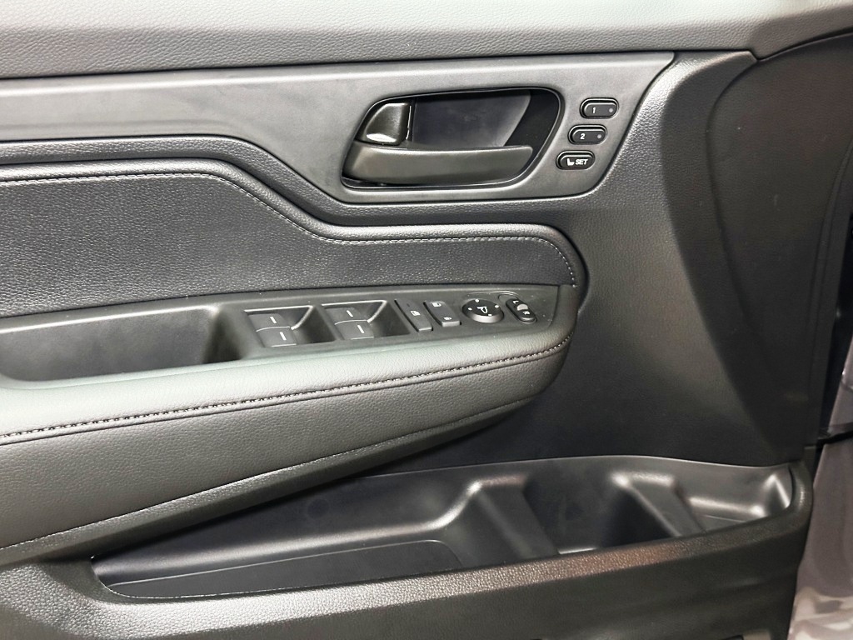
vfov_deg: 30.3
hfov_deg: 39.7
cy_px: 320
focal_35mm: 48
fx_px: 1183
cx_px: 426
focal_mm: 6.86
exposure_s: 1/24
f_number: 1.78
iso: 640
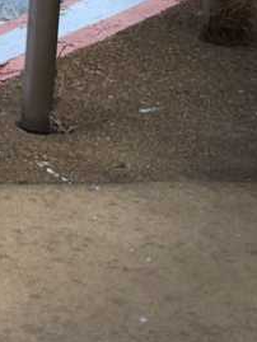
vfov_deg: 6.2
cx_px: -655
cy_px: -475
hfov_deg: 4.5
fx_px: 3037
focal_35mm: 307
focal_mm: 42
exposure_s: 1/3200
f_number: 3.5
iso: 800
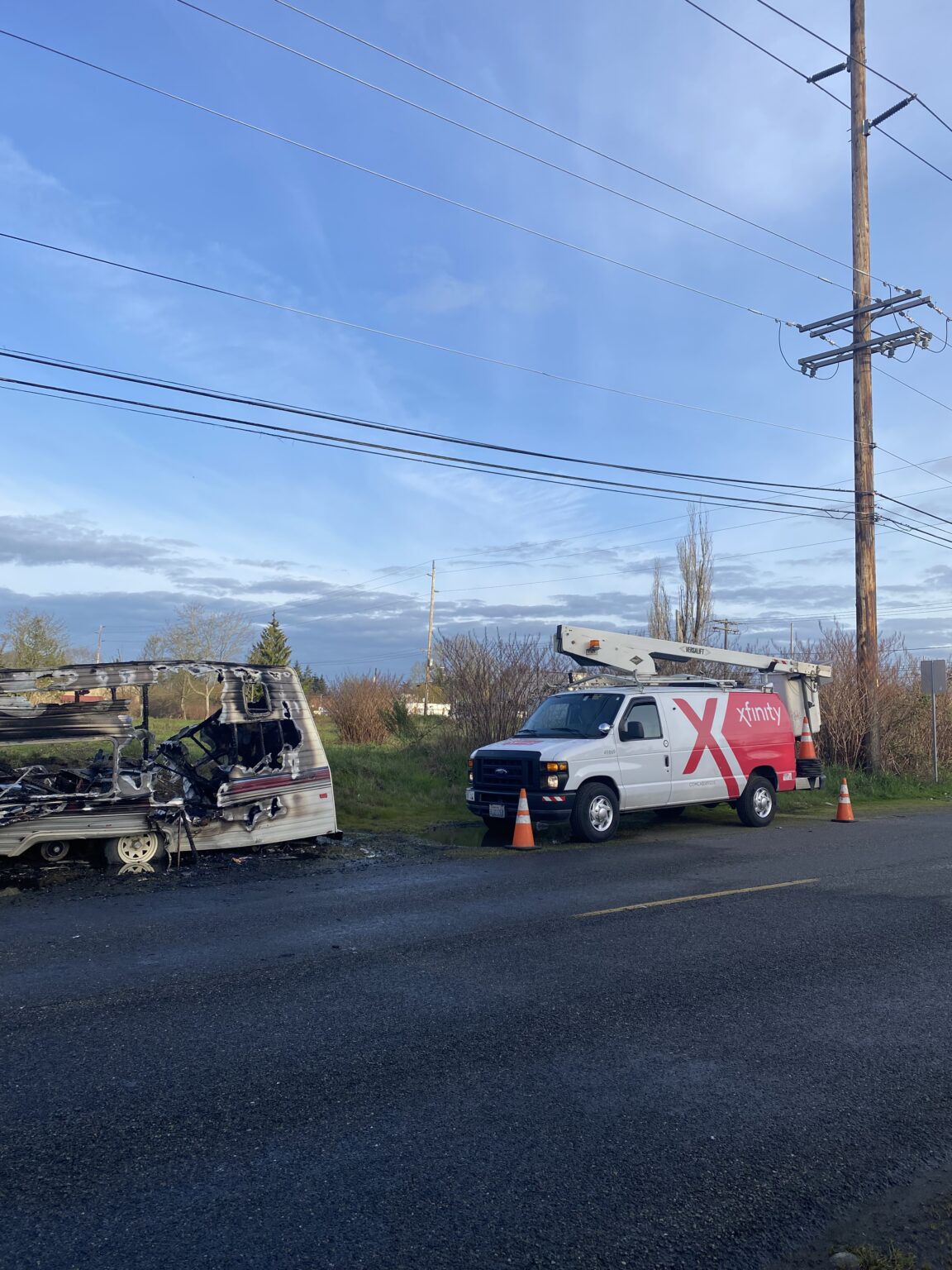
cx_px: 476
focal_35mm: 26
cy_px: 635
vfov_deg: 67.3
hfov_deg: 53.1
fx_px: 953
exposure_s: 1/1316
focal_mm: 4.25
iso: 32
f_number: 1.8
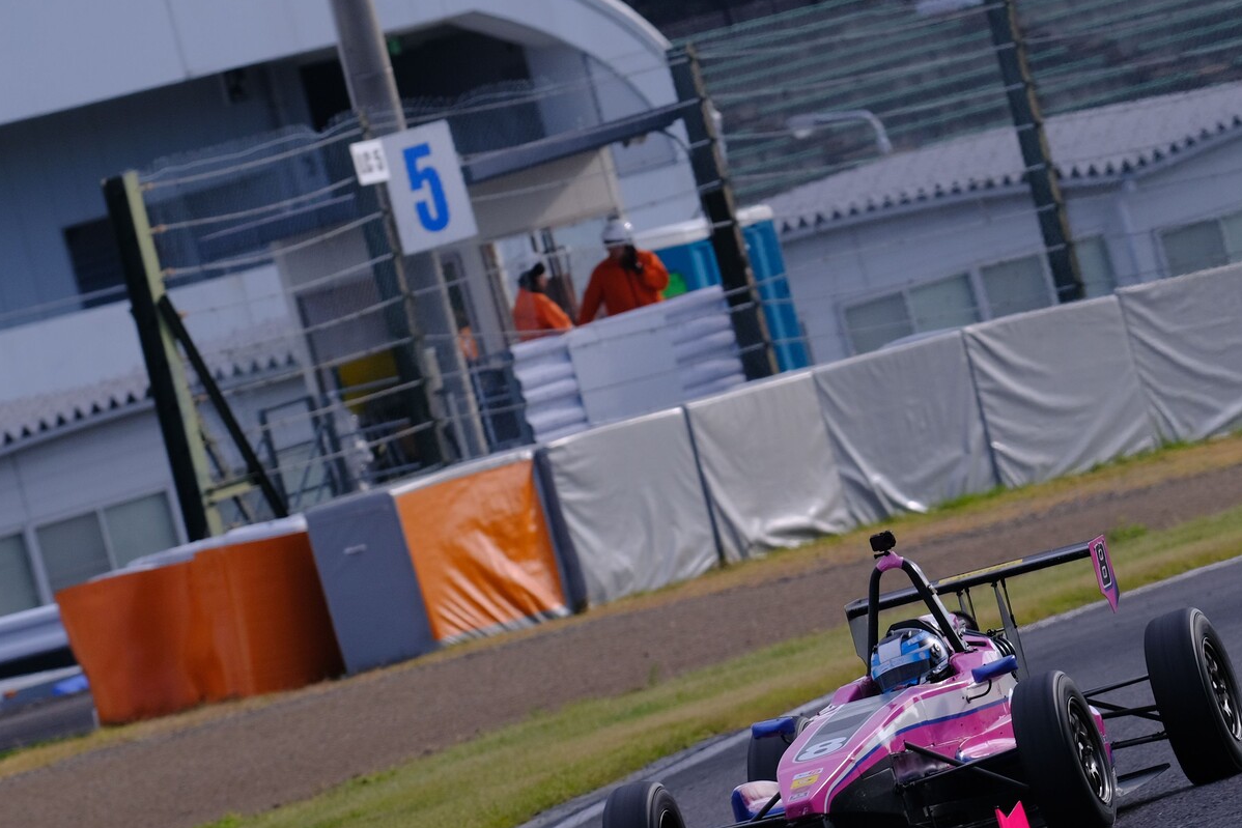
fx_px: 18665
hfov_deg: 3.8
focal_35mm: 541
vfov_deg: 2.5
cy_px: 473
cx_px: 641
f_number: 8
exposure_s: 1/500
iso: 320
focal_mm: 300
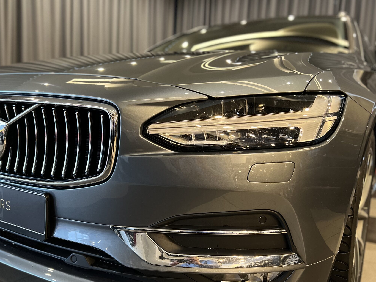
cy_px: 160
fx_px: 358
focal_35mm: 33
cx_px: 153
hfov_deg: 55.0
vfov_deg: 42.9
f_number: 1.5
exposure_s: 1/44
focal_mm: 5.7
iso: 500
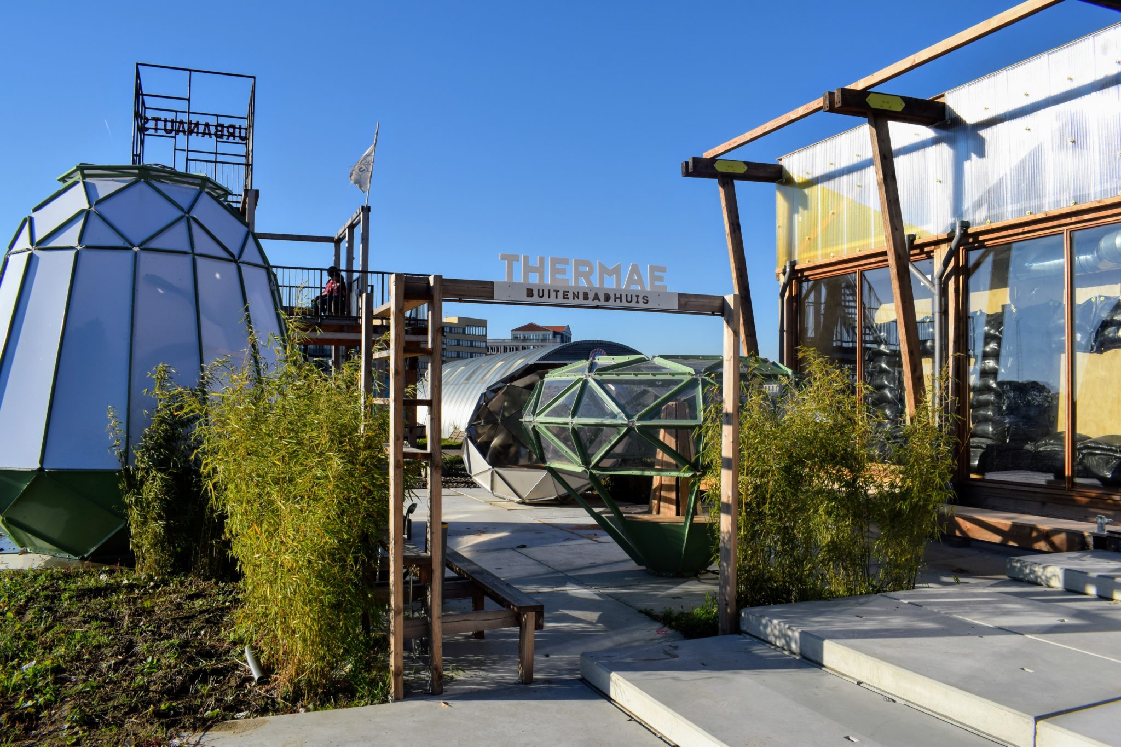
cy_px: 374
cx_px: 560
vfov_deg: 47.9
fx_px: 841
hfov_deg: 67.4
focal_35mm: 27
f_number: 10
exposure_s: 1/400
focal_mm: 18
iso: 200
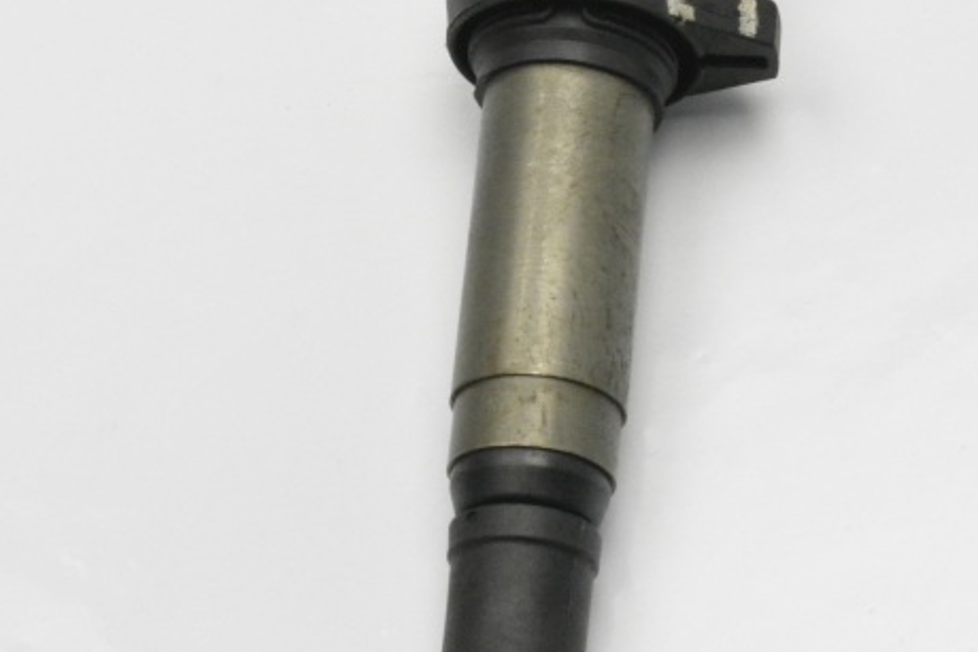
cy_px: 338
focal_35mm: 150
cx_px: 583
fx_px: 4079
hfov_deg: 13.7
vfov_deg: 9.1
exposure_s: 1/320
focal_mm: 45
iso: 6400
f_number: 14
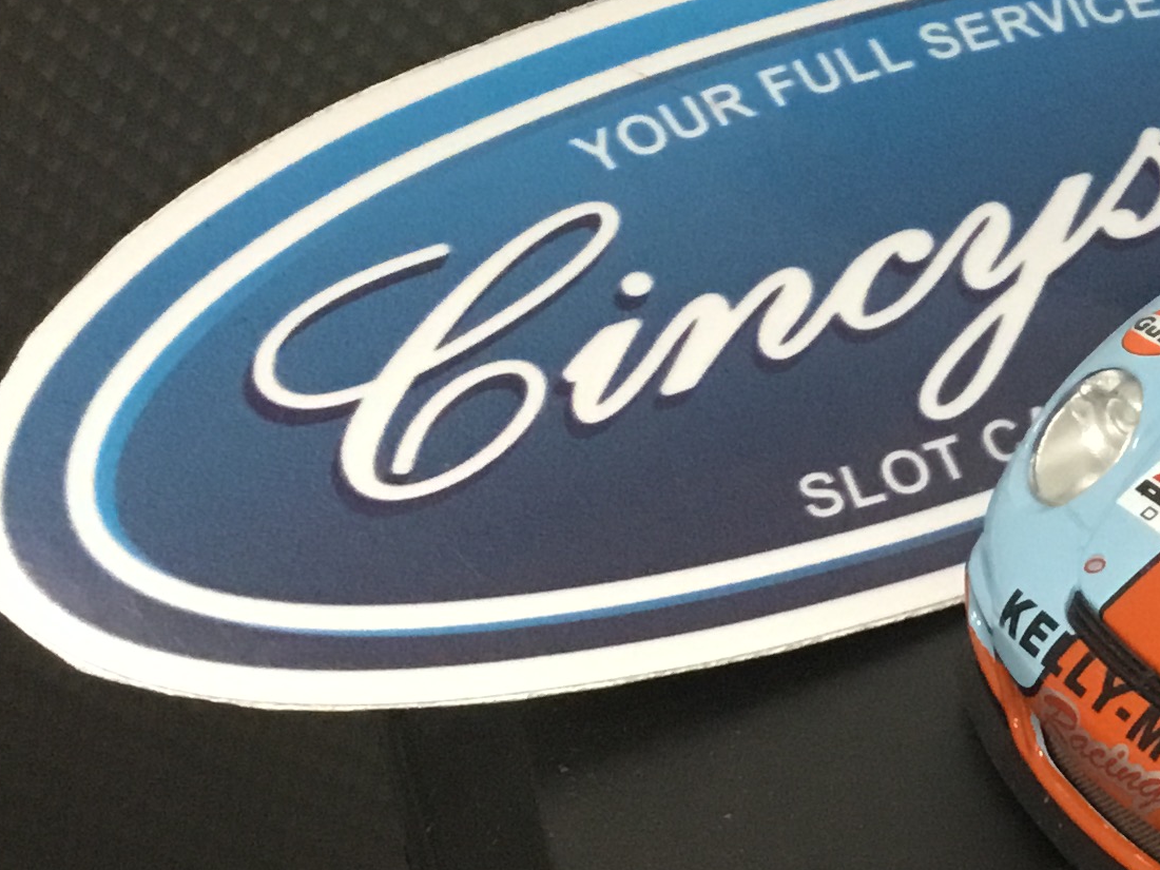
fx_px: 3083
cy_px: 331
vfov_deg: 16.0
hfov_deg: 19.8
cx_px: 1452
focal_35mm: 92
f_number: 2.4
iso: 200
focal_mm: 3.3
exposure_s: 1/24
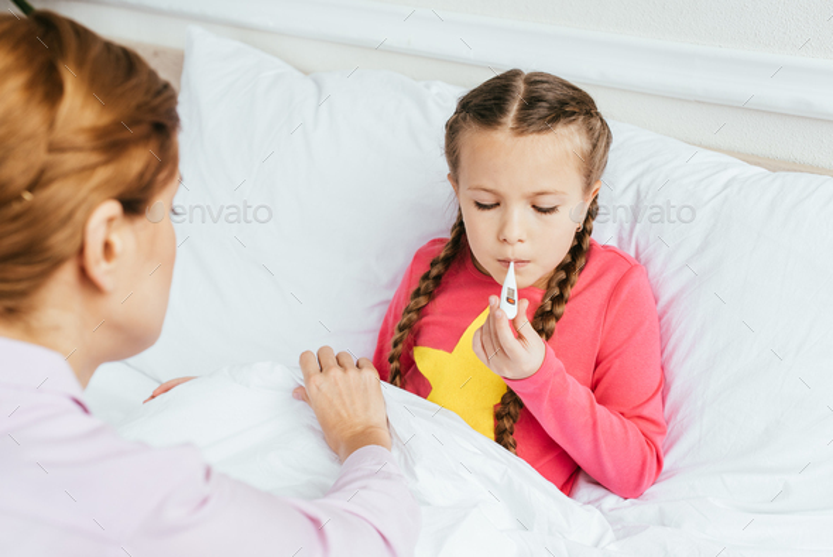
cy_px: 278
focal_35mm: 50
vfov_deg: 27.0
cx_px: 416
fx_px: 1157
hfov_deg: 39.6
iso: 400
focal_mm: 50
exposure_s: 1/160
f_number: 4
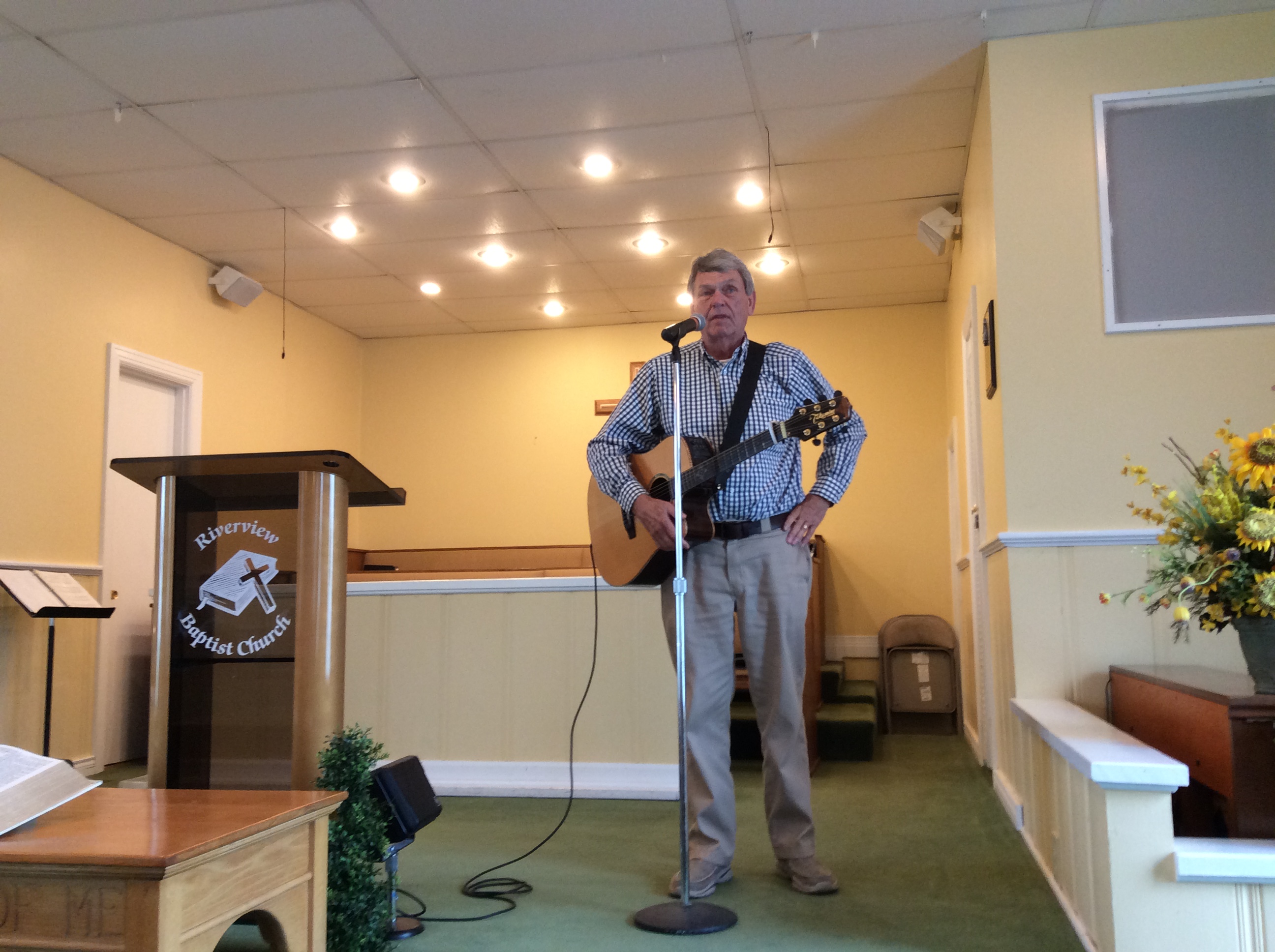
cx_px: 638
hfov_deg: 56.9
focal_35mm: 32
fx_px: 1177
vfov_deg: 44.1
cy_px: 476
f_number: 2.4
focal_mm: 3.3
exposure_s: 1/24
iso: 80
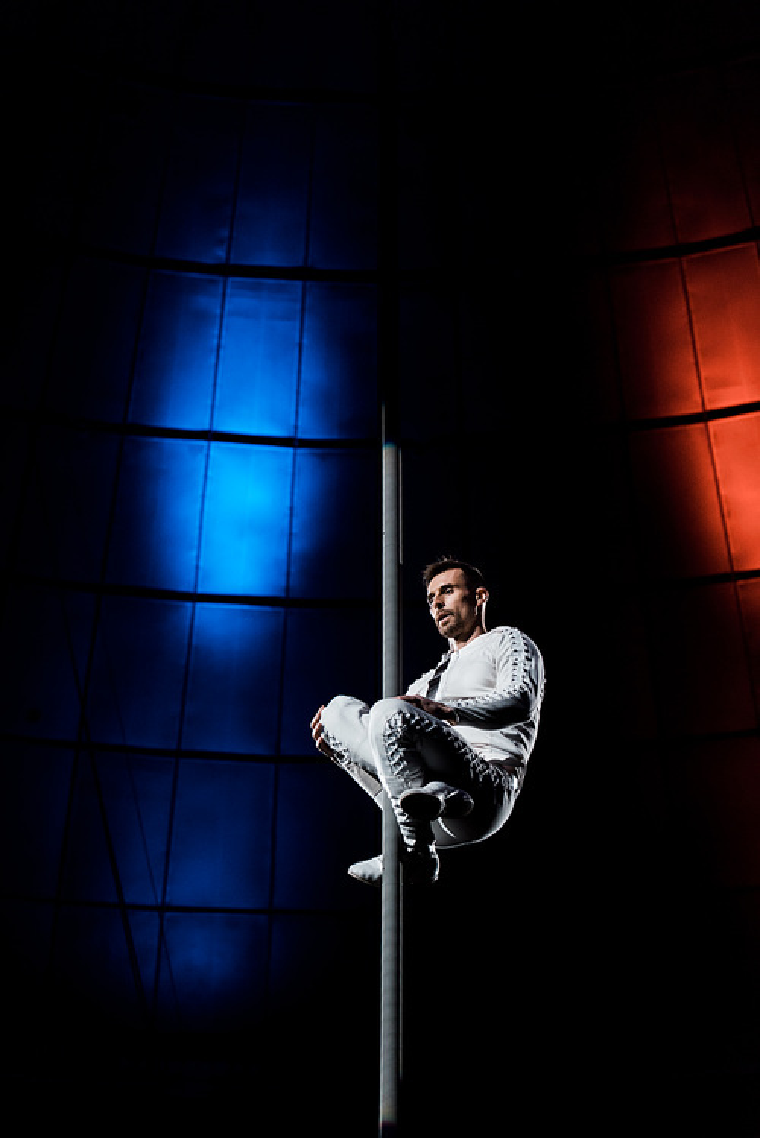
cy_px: 569
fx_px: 2214
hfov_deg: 19.5
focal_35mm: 70
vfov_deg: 28.8
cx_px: 380
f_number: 3.2
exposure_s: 1/400
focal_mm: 70
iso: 800
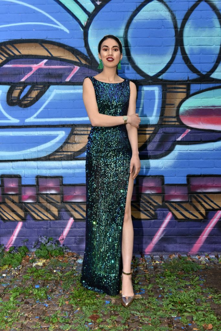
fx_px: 350
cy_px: 166
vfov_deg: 50.7
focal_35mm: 38
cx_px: 110
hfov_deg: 35.1
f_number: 4.5
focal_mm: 38
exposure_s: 1/400
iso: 800
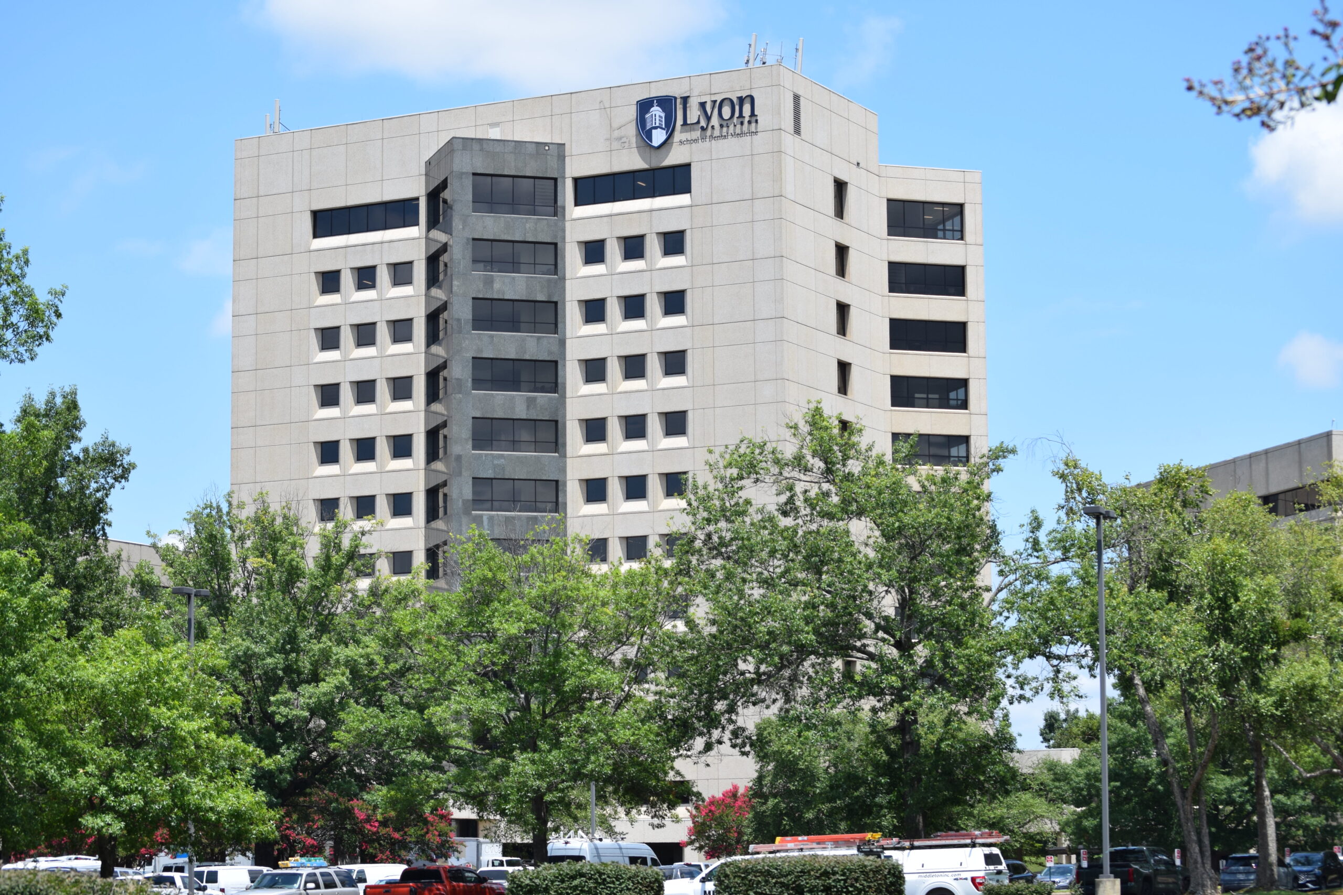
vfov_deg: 16.6
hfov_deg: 24.6
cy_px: 448
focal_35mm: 82
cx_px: 672
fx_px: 3078
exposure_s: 1/400
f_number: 10
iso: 200
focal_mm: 55
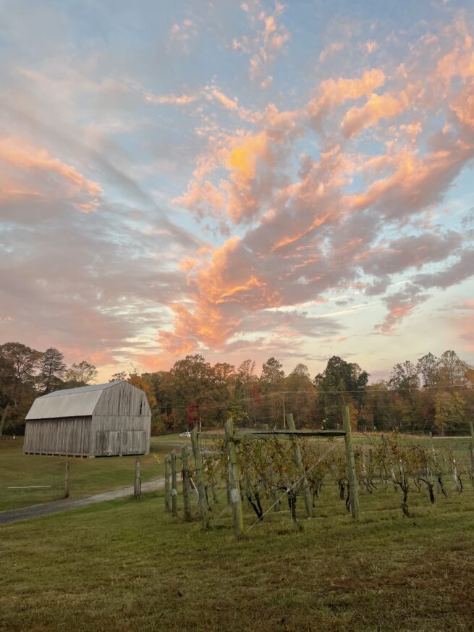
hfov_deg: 53.1
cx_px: 237
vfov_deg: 67.3
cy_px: 316
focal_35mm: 26
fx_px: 475
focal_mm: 4.2
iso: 50
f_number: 1.6
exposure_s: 1/121
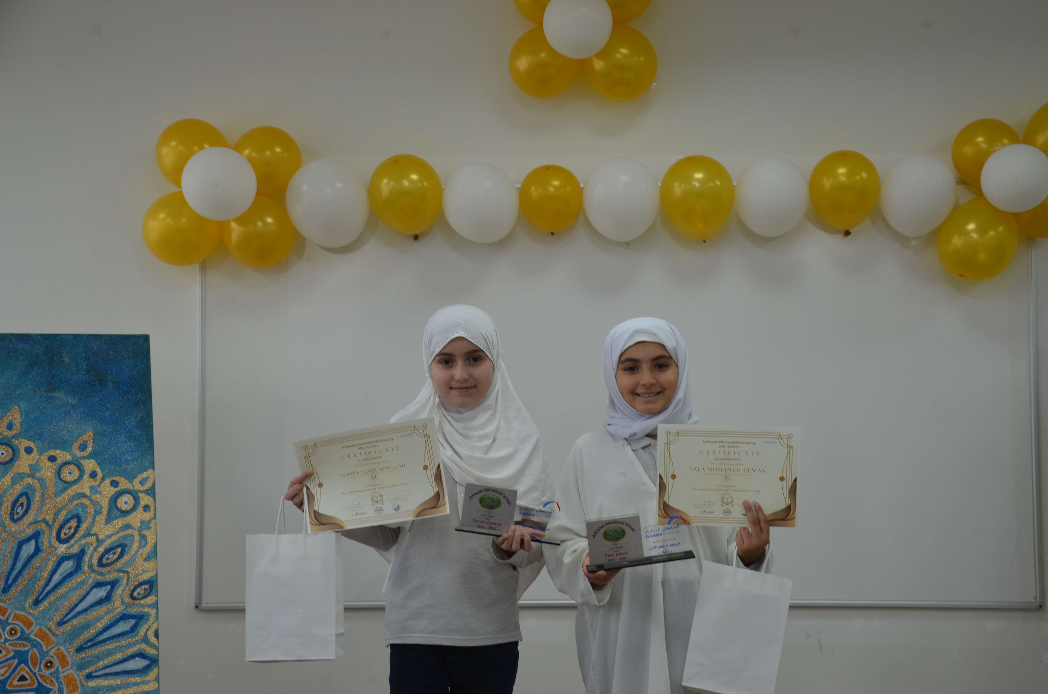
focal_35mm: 60
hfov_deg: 33.5
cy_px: 347
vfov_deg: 22.5
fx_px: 1743
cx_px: 524
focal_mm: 40
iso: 400
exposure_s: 1/90
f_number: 4.5
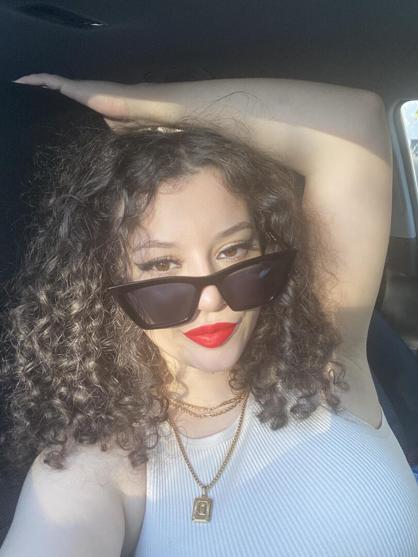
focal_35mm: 30
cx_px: 209
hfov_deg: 46.8
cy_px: 278
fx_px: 483
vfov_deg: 60.0
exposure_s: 1/94
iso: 100
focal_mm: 2.71
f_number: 2.2
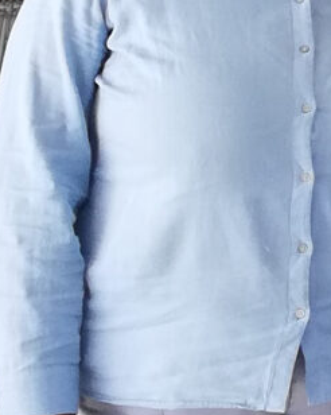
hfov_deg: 6.7
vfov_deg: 9.0
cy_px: -174
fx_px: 2586
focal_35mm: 211
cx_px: 973
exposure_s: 1/100
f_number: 2.2
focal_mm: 3.81
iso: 64
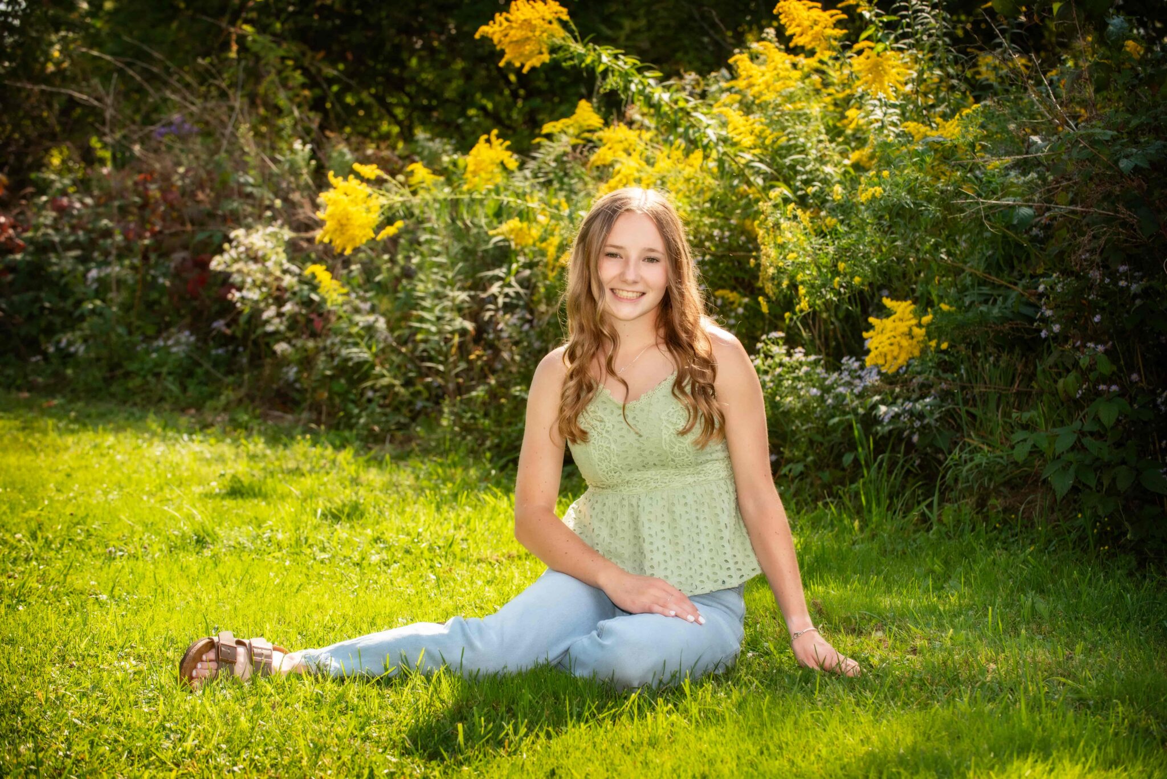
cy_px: 390
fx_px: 3080
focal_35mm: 95
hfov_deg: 21.5
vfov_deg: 14.4
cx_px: 584
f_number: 4
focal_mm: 95
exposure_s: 1/400
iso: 200
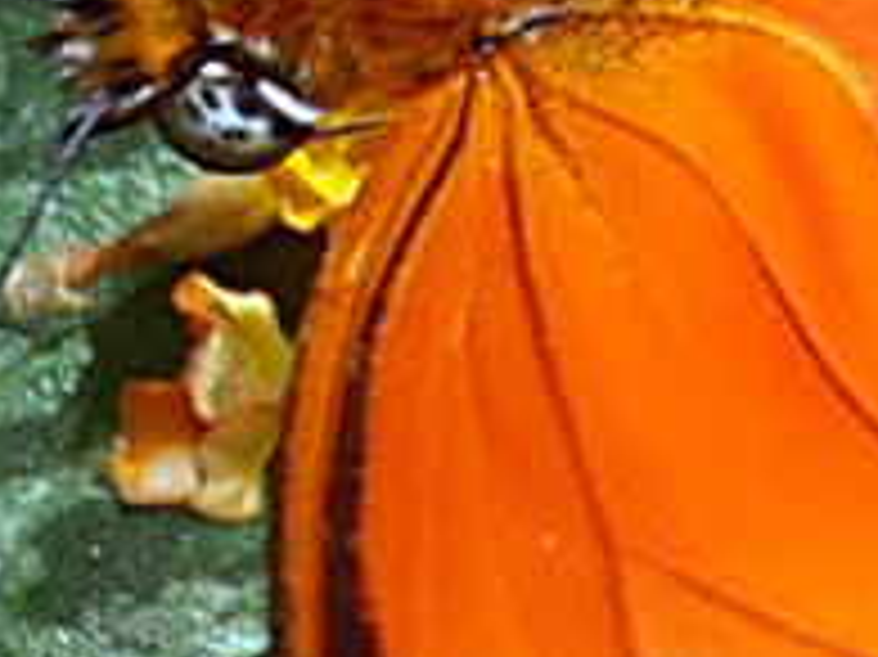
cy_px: -234
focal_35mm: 1814
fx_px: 45982
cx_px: 1468
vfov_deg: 0.8
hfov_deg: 1.1
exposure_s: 1/125
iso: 320
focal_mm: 61
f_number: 10
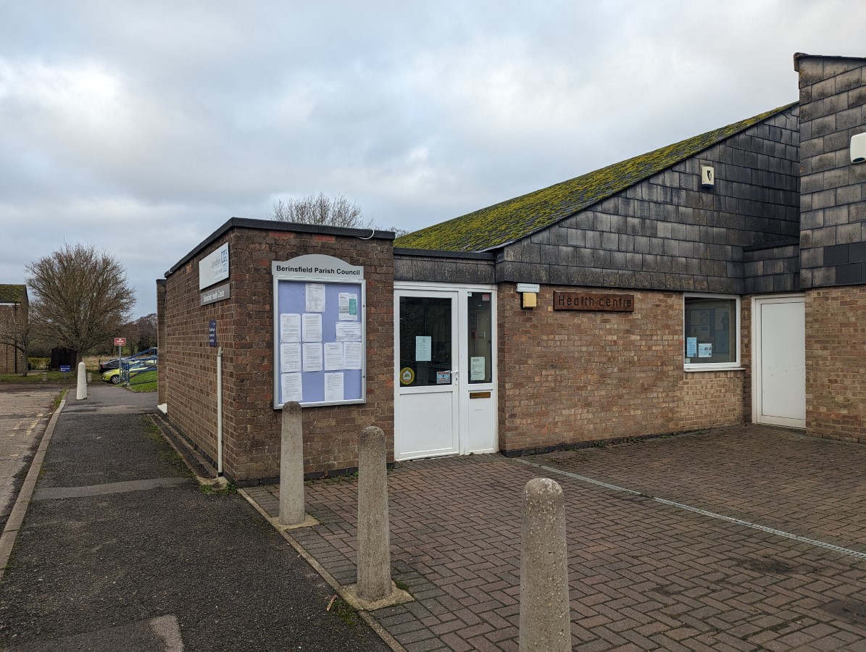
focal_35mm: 24
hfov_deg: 71.5
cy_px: 326
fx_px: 601
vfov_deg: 56.9
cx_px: 433
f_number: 1.85
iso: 48
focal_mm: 6.81
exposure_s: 1/409
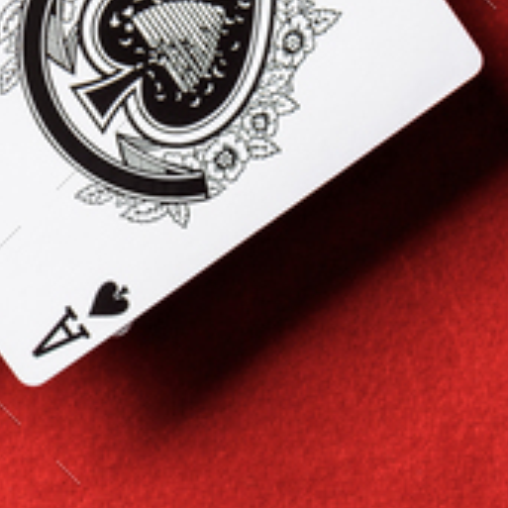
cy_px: 18
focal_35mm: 308
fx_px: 5114
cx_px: -95
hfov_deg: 5.7
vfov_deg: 5.7
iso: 80
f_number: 9
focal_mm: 105
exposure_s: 1/160
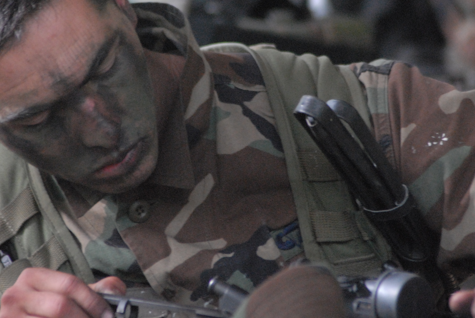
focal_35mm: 426
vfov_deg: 3.2
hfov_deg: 4.8
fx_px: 5628
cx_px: 209
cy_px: 112
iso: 1600
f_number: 4.8
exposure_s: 1/125
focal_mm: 210
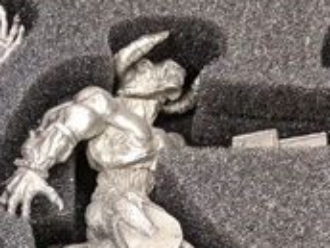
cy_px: 446
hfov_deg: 16.2
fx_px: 1154
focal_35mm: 121
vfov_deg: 11.4
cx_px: 88
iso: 411
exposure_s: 1/60
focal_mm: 4.67
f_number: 2
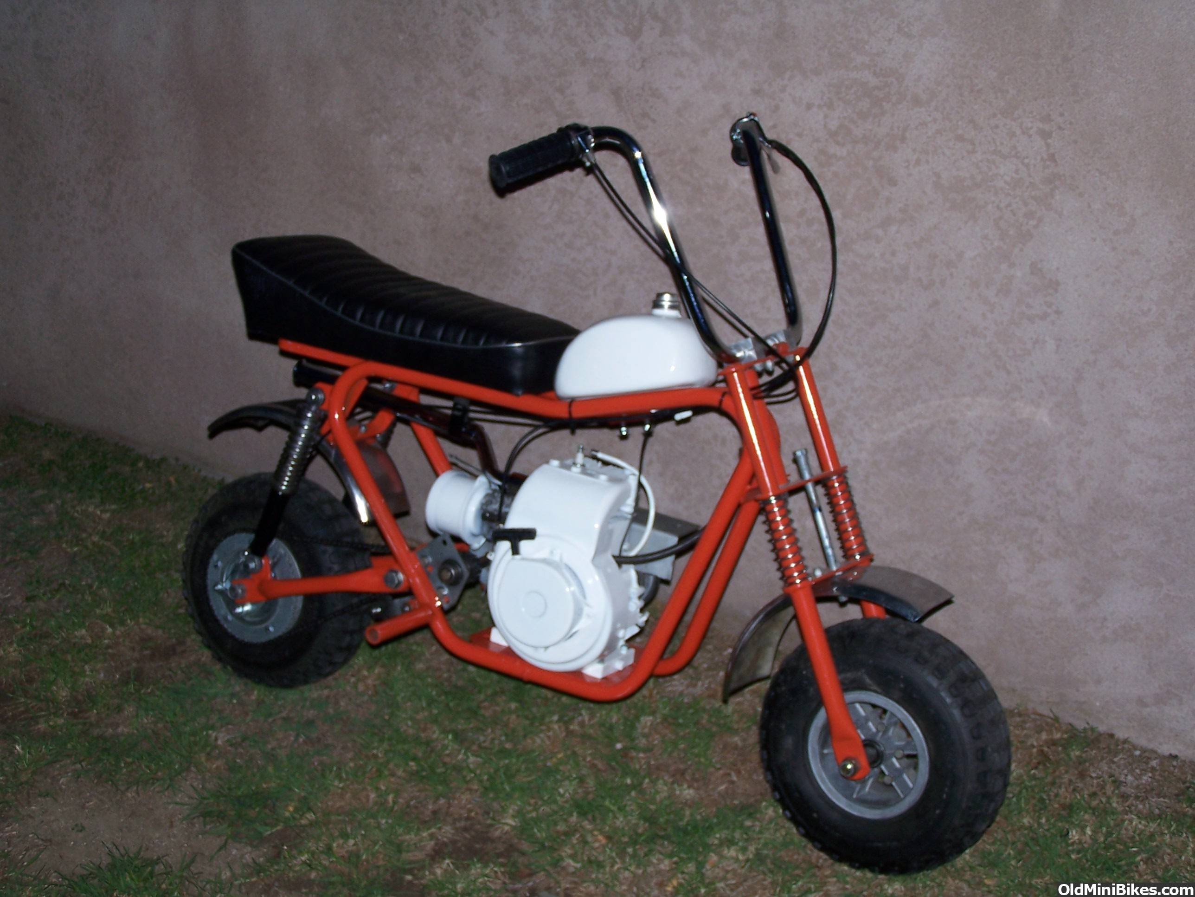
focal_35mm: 56
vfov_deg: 26.1
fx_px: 1933
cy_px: 448
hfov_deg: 34.3
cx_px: 598
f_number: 3.1
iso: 80
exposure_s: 1/60
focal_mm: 9.3
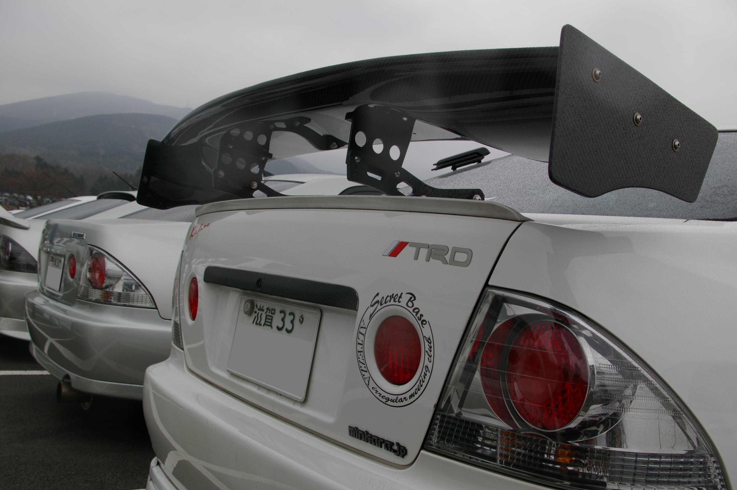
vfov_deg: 36.8
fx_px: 736
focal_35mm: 36
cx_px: 368
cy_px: 245
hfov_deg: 53.2
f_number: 9.5
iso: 200
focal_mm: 24
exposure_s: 1/90
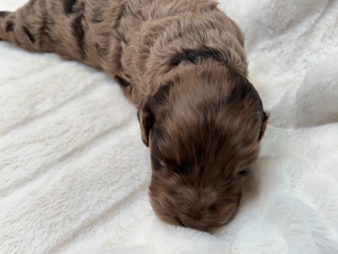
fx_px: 254
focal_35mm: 26
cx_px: 169
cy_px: 127
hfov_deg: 67.3
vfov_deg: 53.1
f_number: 1.5
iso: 80
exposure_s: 1/120
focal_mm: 5.7
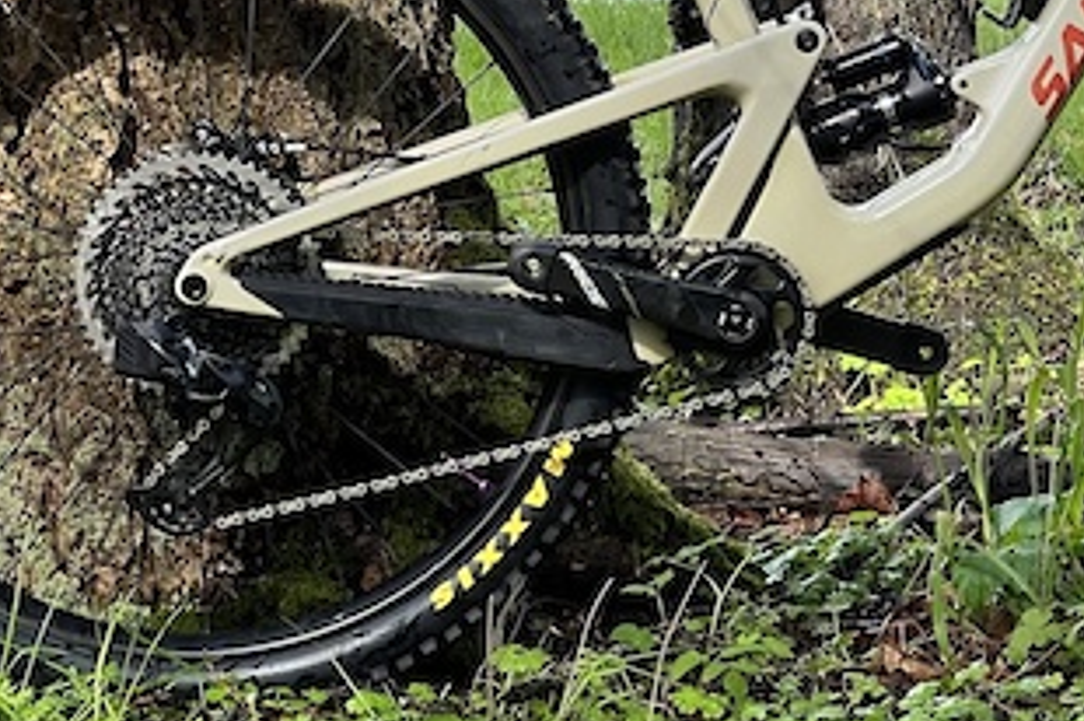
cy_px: -63
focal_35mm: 207
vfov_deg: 6.6
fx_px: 6226
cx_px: 934
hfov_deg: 9.9
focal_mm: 9
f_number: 2.8
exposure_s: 1/99
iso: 32
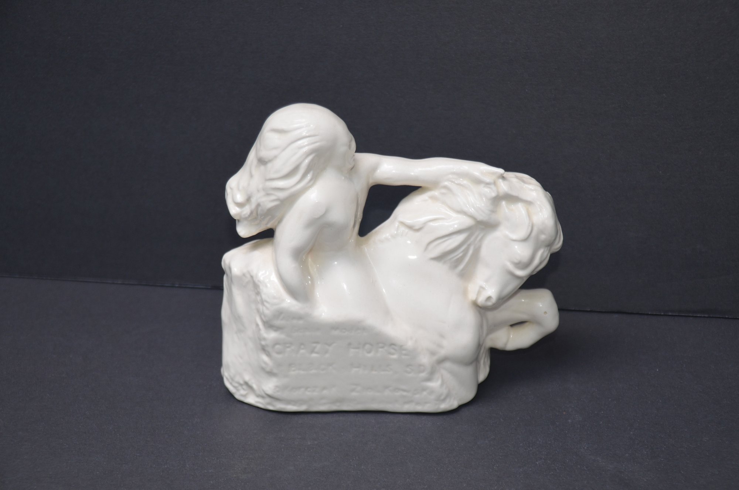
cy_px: 245
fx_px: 1414
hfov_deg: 29.3
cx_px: 370
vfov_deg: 19.6
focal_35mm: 69
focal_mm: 46
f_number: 4.8
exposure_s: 1/160
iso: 400
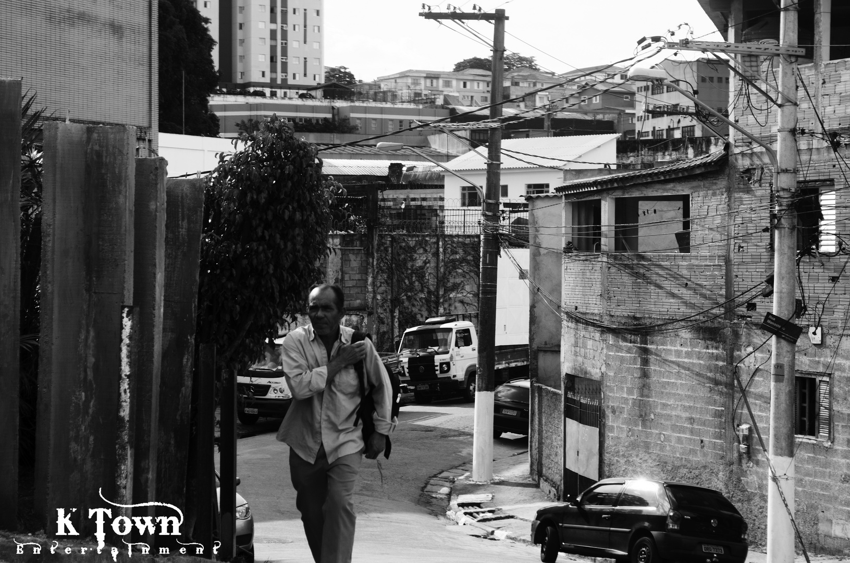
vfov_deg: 16.5
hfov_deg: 24.7
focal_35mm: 82
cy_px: 282
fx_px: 1944
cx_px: 425
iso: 160
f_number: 8
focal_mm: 55
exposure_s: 1/250
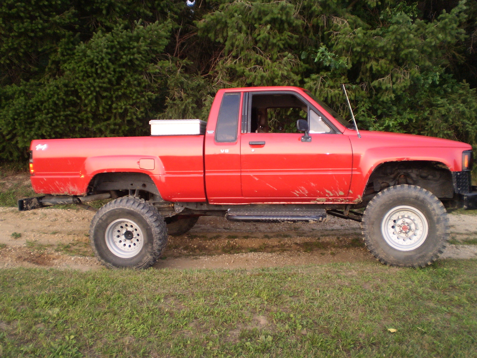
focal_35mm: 36
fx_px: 496
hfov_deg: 51.4
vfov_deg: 39.7
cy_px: 179
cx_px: 238
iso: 125
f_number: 3.1
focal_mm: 6.3
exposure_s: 1/30
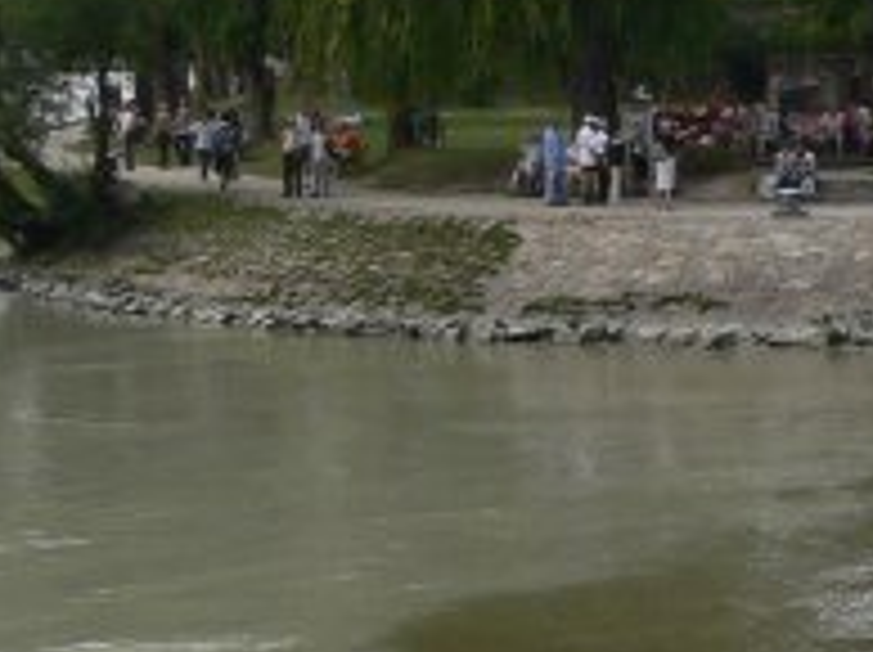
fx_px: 3980
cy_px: 72
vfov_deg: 9.3
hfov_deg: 11.8
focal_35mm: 158
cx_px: 1400
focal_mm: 6
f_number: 4.6
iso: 80
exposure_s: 1/500
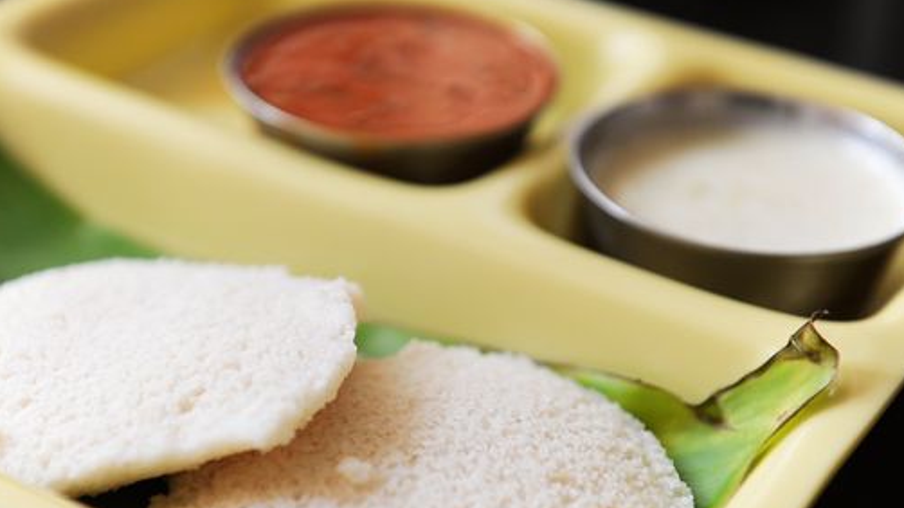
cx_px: 434
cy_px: 338
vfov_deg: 15.8
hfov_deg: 27.9
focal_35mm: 76
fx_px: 1821
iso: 500
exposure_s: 1/50
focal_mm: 56
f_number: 3.2
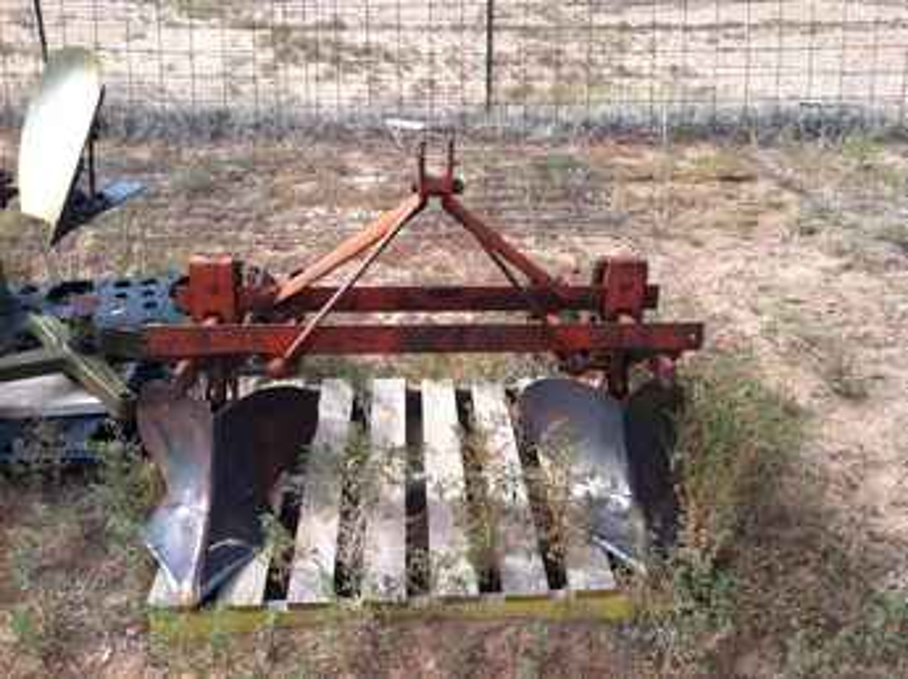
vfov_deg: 40.6
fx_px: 917
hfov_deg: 52.7
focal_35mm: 35
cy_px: 340
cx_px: 454
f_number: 2.8
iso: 80
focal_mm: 3.85
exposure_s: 1/588
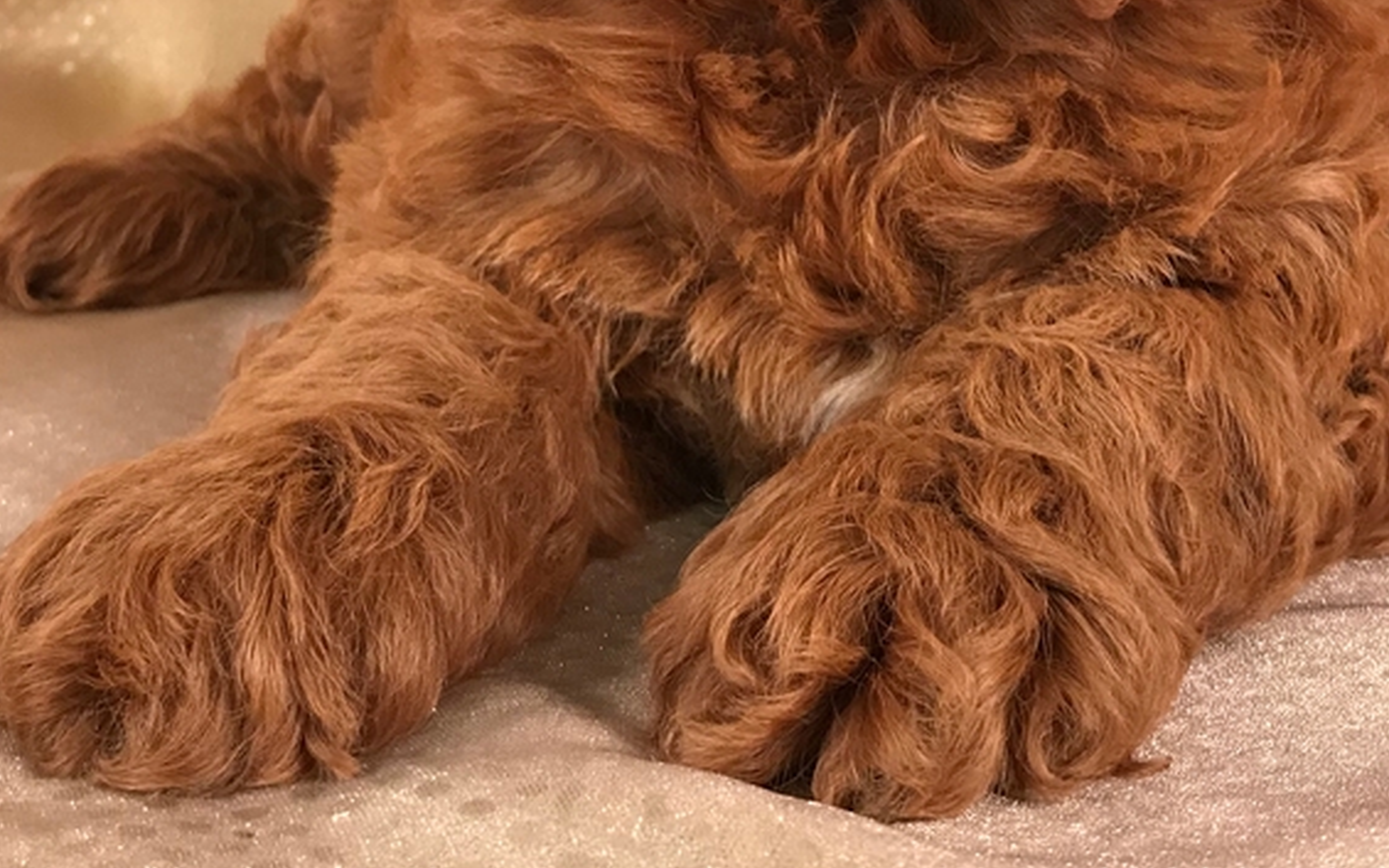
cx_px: 710
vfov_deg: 20.1
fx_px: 2385
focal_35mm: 63
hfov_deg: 32.5
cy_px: 44
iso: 25
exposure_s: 1/30
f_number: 1.8
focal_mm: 3.99
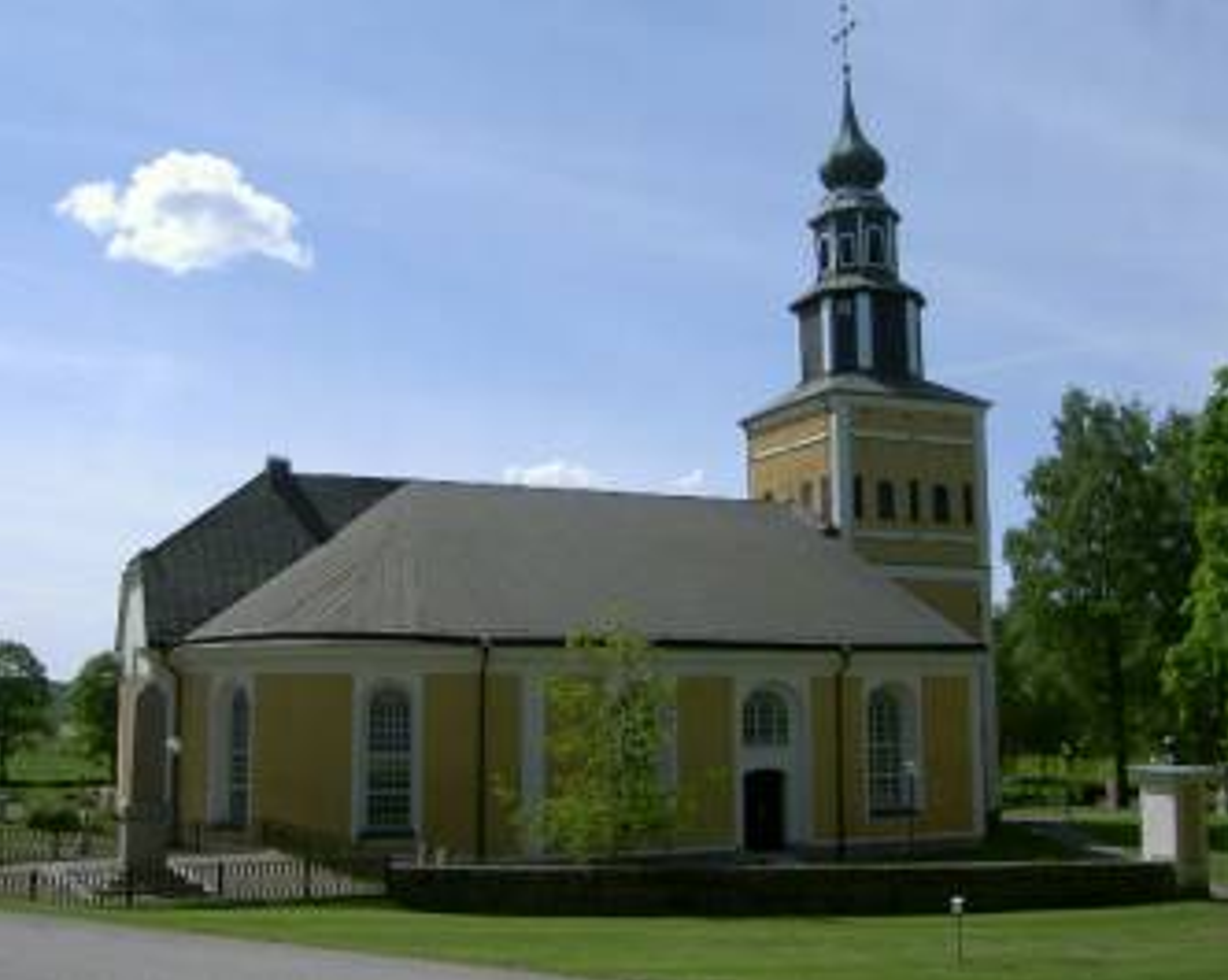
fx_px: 1307
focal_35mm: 36
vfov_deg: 41.1
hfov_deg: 50.3
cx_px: 603
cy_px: 496
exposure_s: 1/500
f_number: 4.7
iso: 50
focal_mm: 5.6
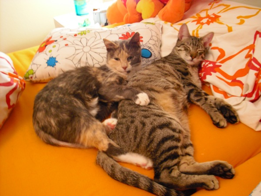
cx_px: 130
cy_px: 98
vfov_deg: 37.7
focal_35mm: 38
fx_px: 287
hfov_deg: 49.0
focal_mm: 6.2
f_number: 2.8
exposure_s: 1/2.5
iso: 200
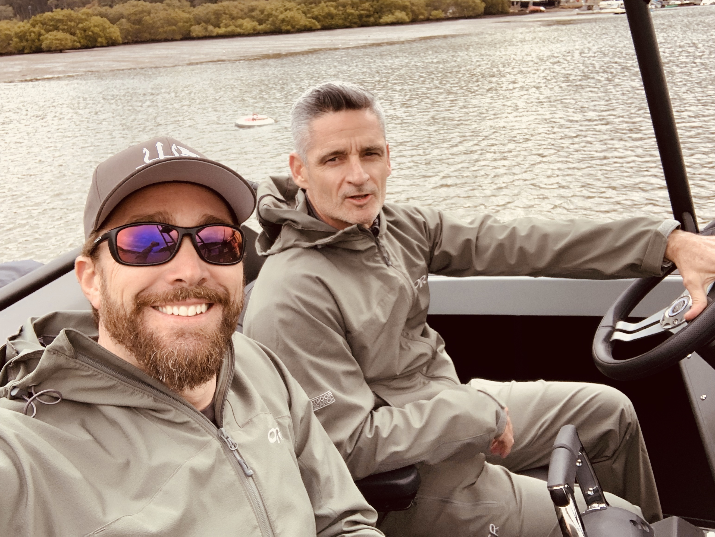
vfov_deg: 44.2
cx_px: 358
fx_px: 661
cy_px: 268
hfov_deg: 56.8
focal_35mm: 32
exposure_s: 1/121
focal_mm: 2.87
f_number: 2.2
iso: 32
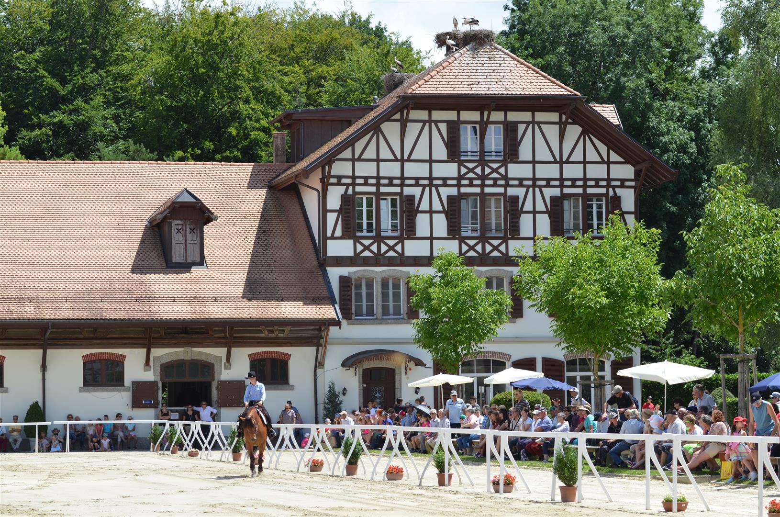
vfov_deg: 13.0
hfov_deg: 19.5
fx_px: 2271
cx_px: 390
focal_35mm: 105
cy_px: 258
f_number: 5.6
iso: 400
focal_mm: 70
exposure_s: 1/1600
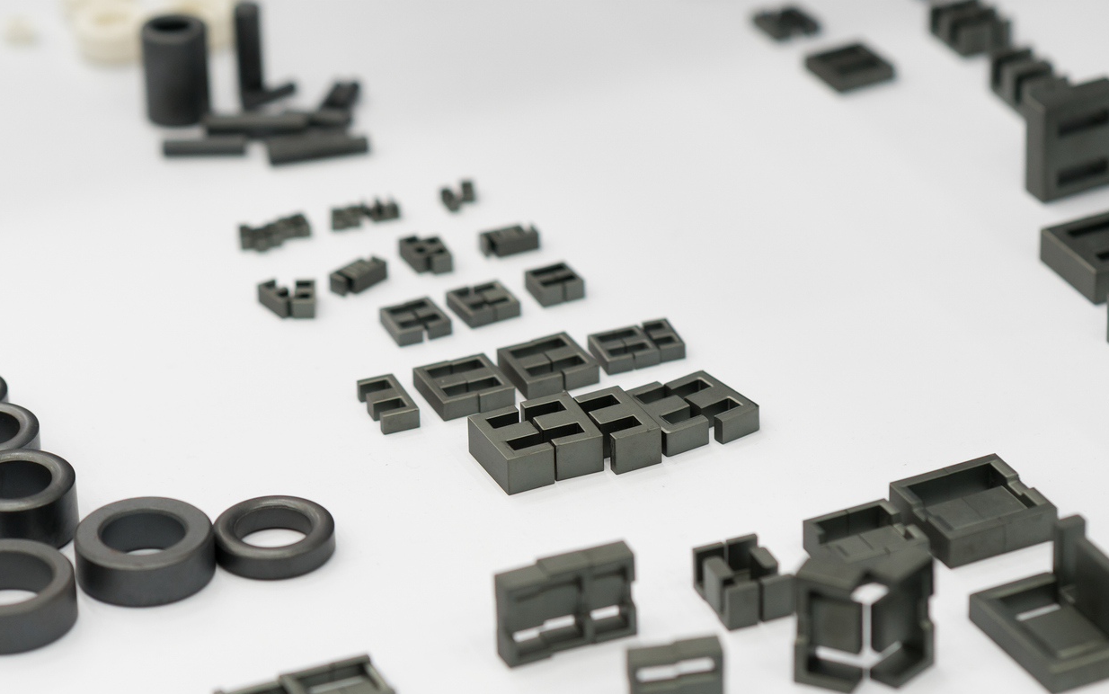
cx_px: 554
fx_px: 2660
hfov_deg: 23.5
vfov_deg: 14.9
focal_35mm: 88
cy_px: 353
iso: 640
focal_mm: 85
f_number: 2.8
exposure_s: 1/200
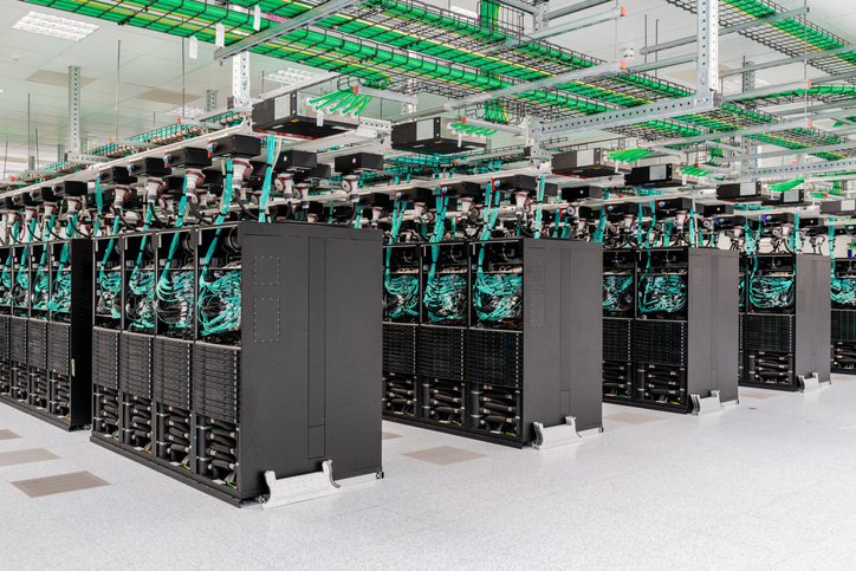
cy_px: 286
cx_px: 428
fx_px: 785
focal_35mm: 33
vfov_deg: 40.0
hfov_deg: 57.2
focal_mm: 33
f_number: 11
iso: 1000
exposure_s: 1/4
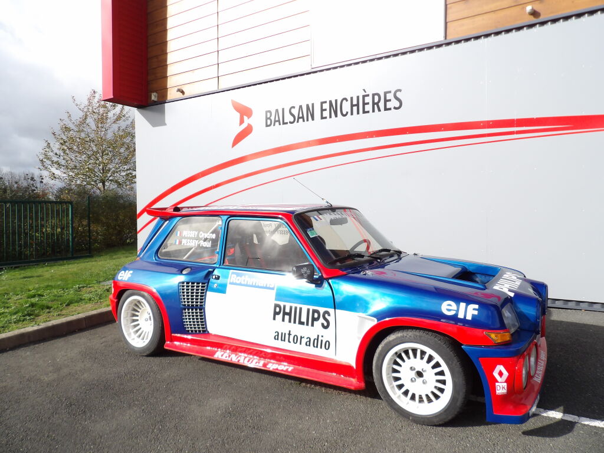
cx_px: 302
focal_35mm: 24
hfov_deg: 71.6
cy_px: 226
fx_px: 419
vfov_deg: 56.8
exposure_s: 1/1399
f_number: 2.8
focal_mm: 4.3
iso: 100
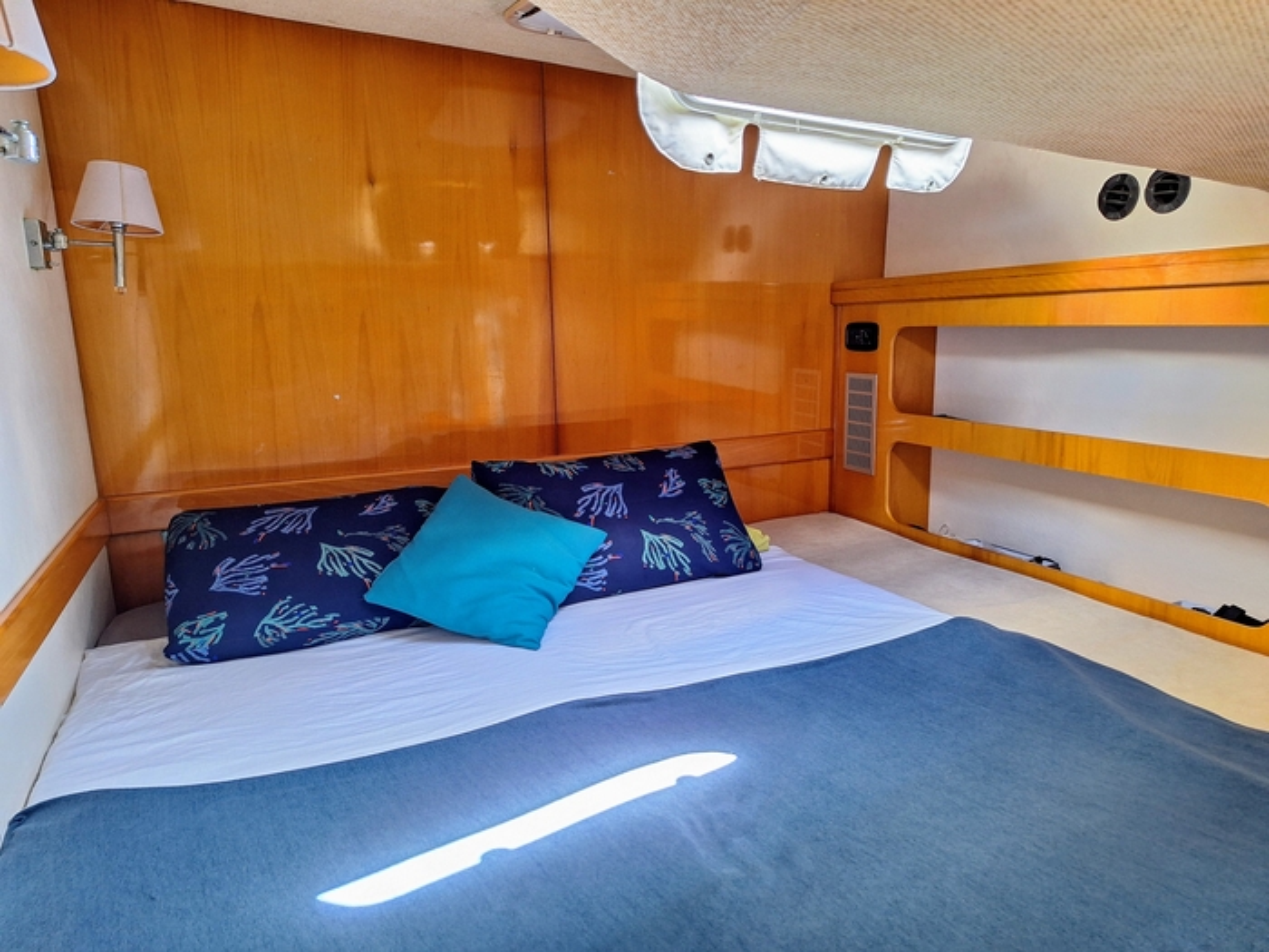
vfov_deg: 58.9
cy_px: 476
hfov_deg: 73.9
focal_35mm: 23
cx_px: 634
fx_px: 843
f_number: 1.8
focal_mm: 5.54
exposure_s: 1/40
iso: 125
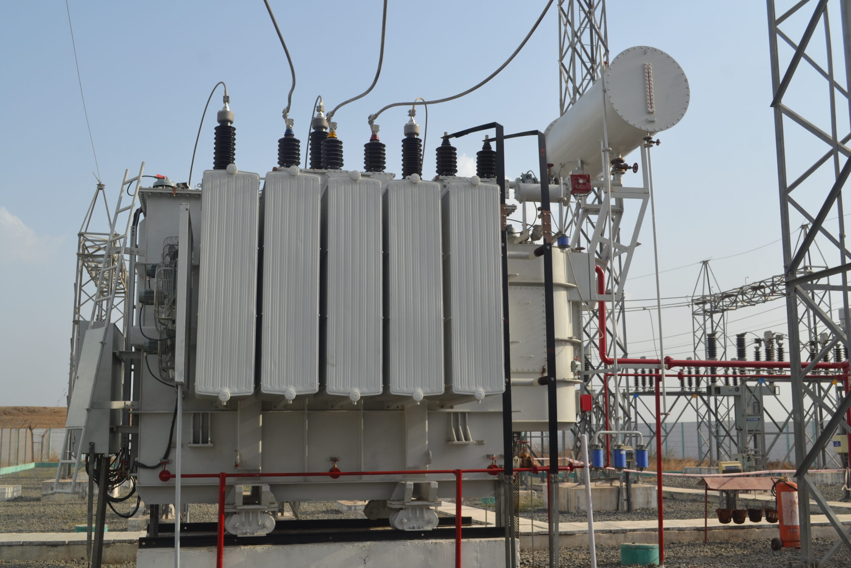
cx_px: 426
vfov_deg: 34.2
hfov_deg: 49.6
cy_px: 284
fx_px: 922
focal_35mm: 39
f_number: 8
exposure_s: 1/250
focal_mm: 26
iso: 100
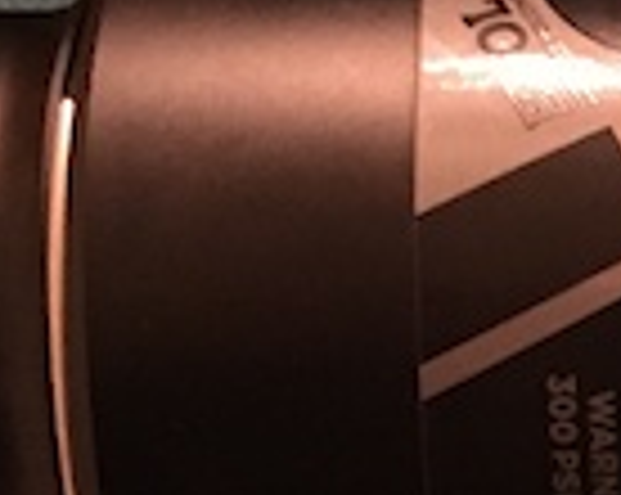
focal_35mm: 164
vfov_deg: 9.3
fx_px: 3010
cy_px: 580
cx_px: 976
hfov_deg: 11.2
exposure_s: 1/15
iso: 500
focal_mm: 4.15
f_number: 2.2
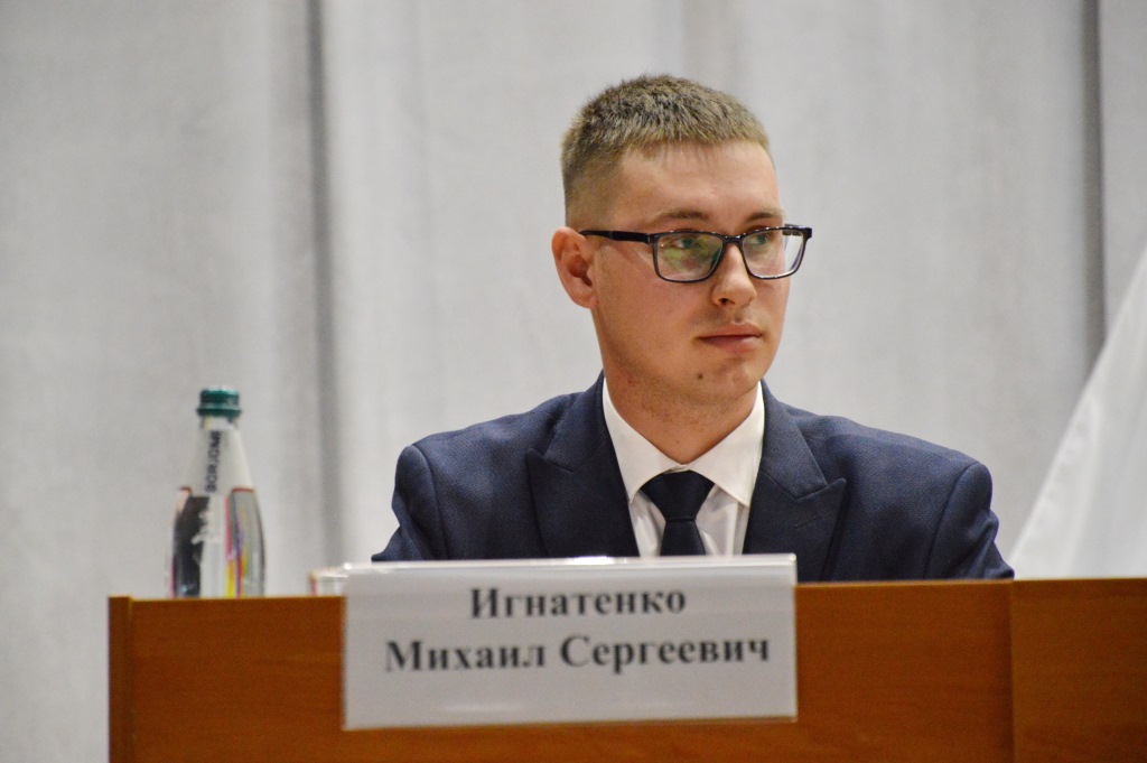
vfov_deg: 6.5
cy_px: 382
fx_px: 6685
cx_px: 574
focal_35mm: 210
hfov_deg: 9.8
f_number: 5.6
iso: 3200
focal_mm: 140
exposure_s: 1/60
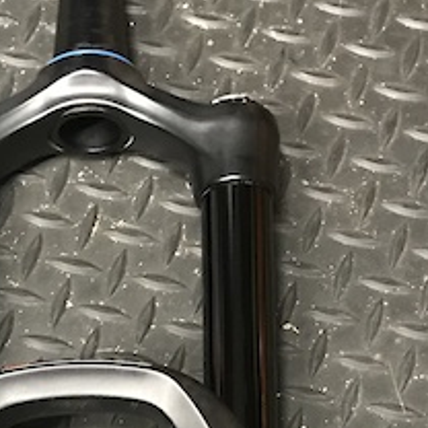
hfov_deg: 18.2
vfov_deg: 17.0
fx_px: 1329
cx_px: 105
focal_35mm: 95
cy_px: 591
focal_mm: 3.99
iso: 80
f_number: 1.8
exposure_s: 1/6
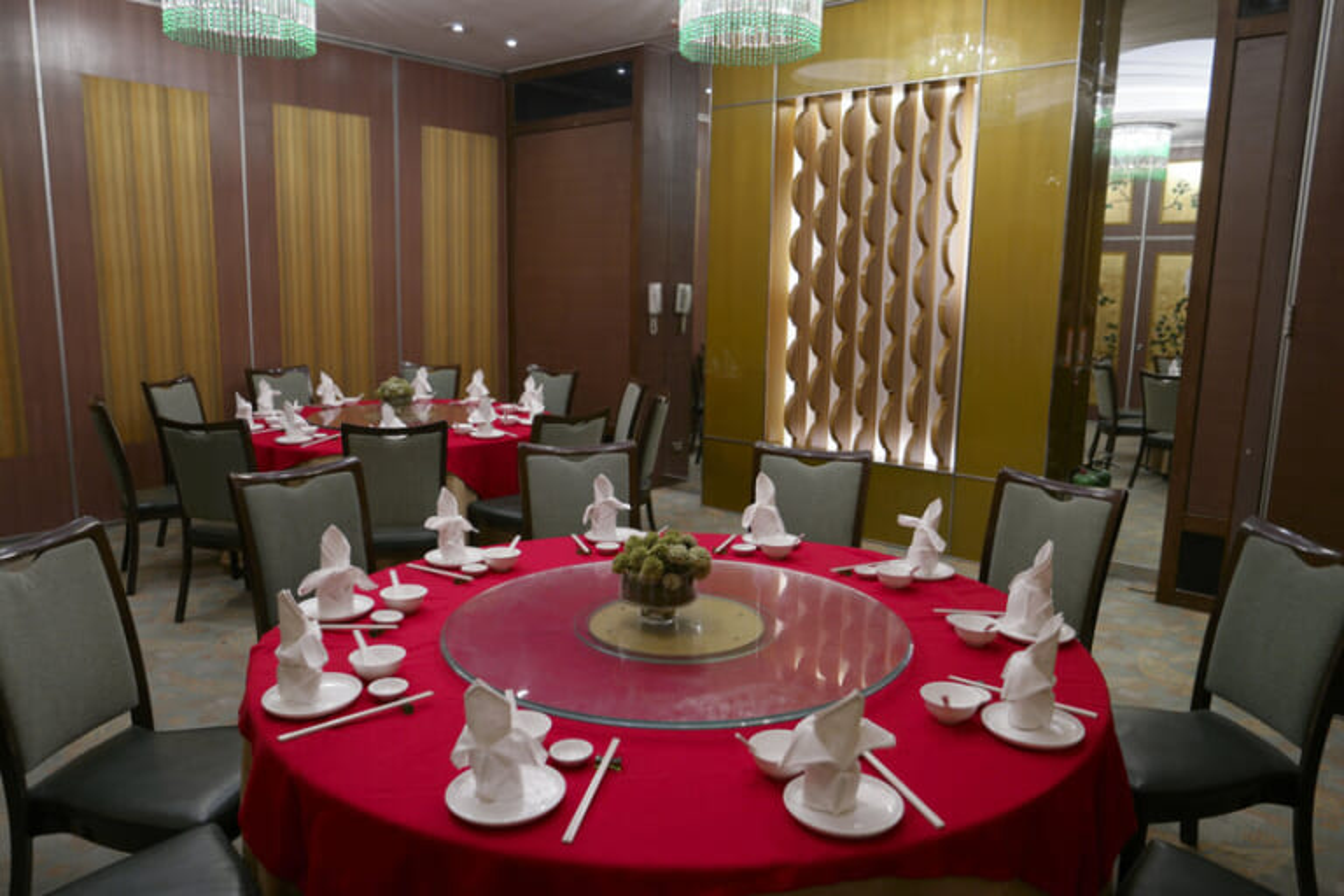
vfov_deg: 53.1
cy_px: 448
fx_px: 896
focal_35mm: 24
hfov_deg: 73.7
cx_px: 672
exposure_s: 1/30
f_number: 3.5
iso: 200
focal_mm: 16
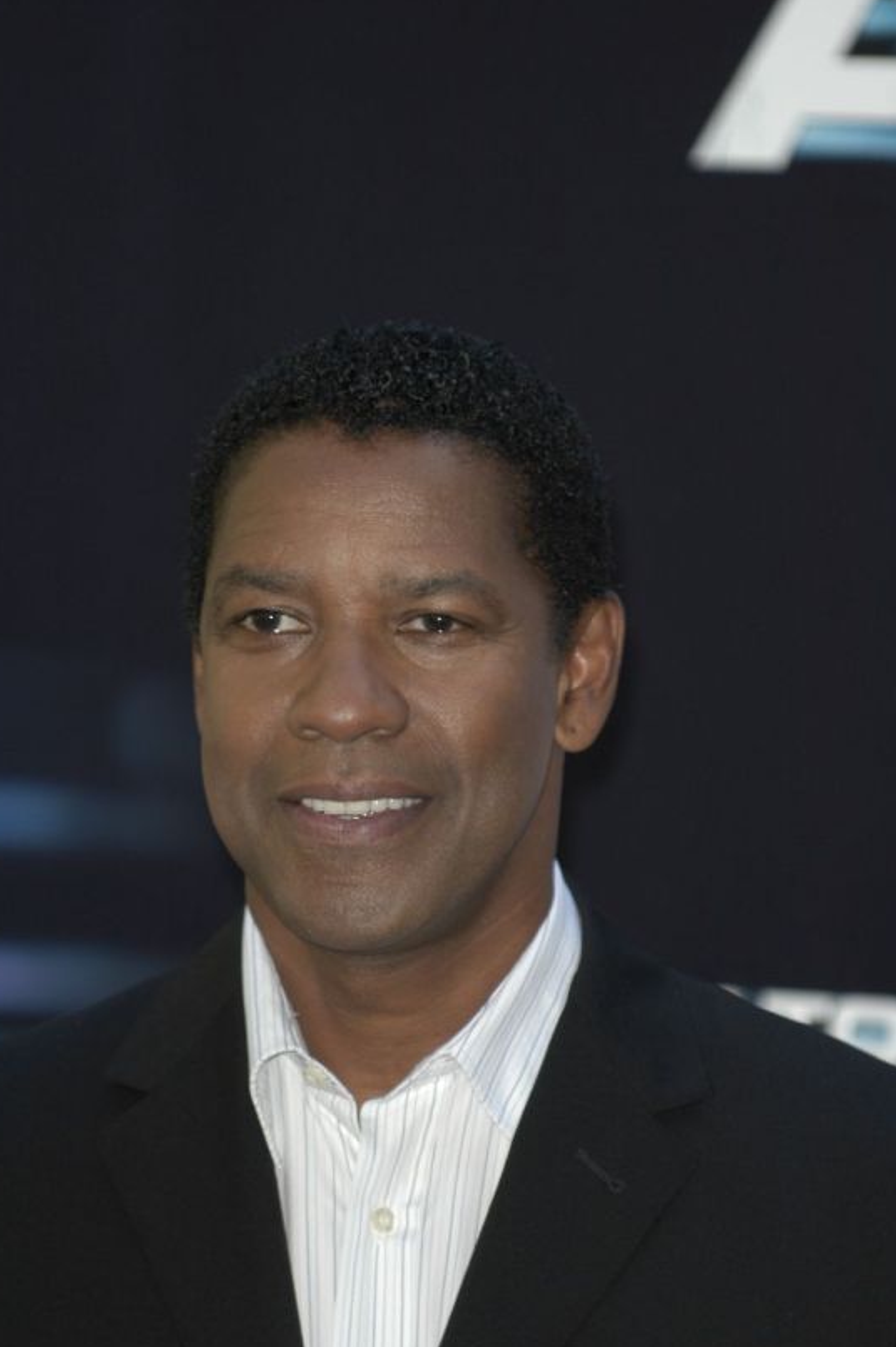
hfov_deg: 3.7
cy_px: 774
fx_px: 13911
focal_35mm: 372
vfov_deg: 5.5
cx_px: 345
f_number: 2.8
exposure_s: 1/180
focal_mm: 200
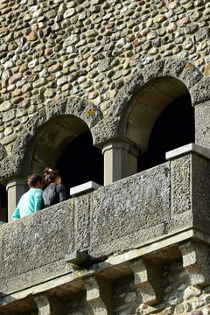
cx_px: 177
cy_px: 284
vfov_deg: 5.7
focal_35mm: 362
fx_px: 3171
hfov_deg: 3.8
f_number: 8
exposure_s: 1/250
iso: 100
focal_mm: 85
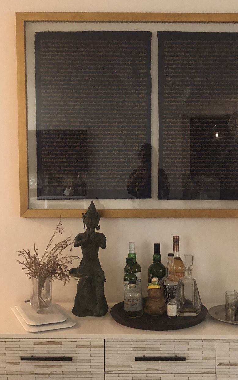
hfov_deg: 26.2
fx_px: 509
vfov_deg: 41.1
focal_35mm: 49
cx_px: 152
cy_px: 193
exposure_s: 1/7
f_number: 1.8
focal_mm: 3.99
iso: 80
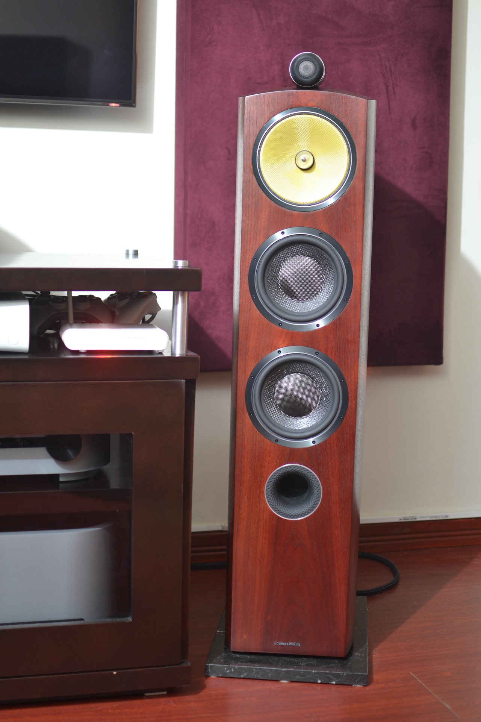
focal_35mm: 52
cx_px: 240
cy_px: 361
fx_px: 1052
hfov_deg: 25.8
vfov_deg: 37.9
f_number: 1.8
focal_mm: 35
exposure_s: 2
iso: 100
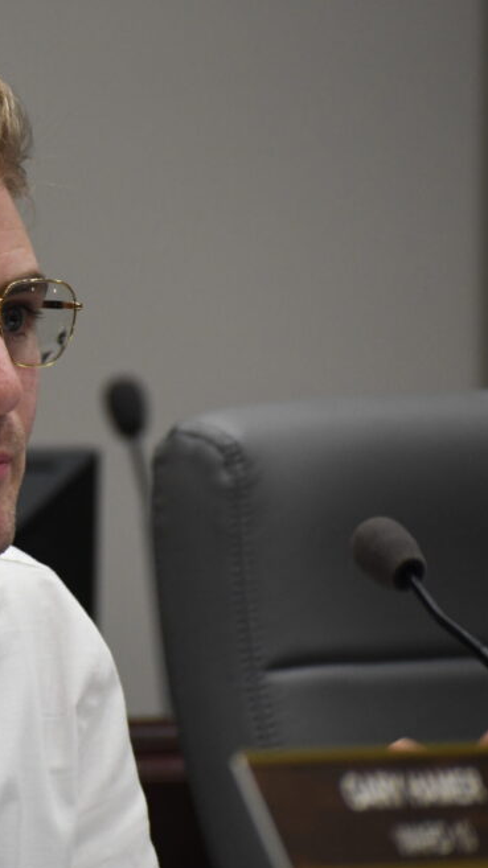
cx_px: -70
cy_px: 439
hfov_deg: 2.3
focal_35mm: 539
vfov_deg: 4.0
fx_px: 12414
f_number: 5.6
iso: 1600
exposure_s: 1/80
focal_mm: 220
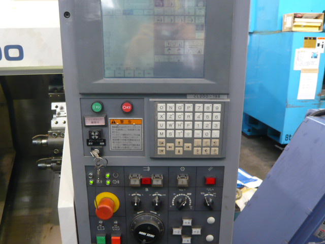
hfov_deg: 58.4
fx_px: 291
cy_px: 122
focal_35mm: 31
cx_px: 162
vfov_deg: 45.4
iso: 200
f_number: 2.8
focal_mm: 4.6
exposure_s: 1/8
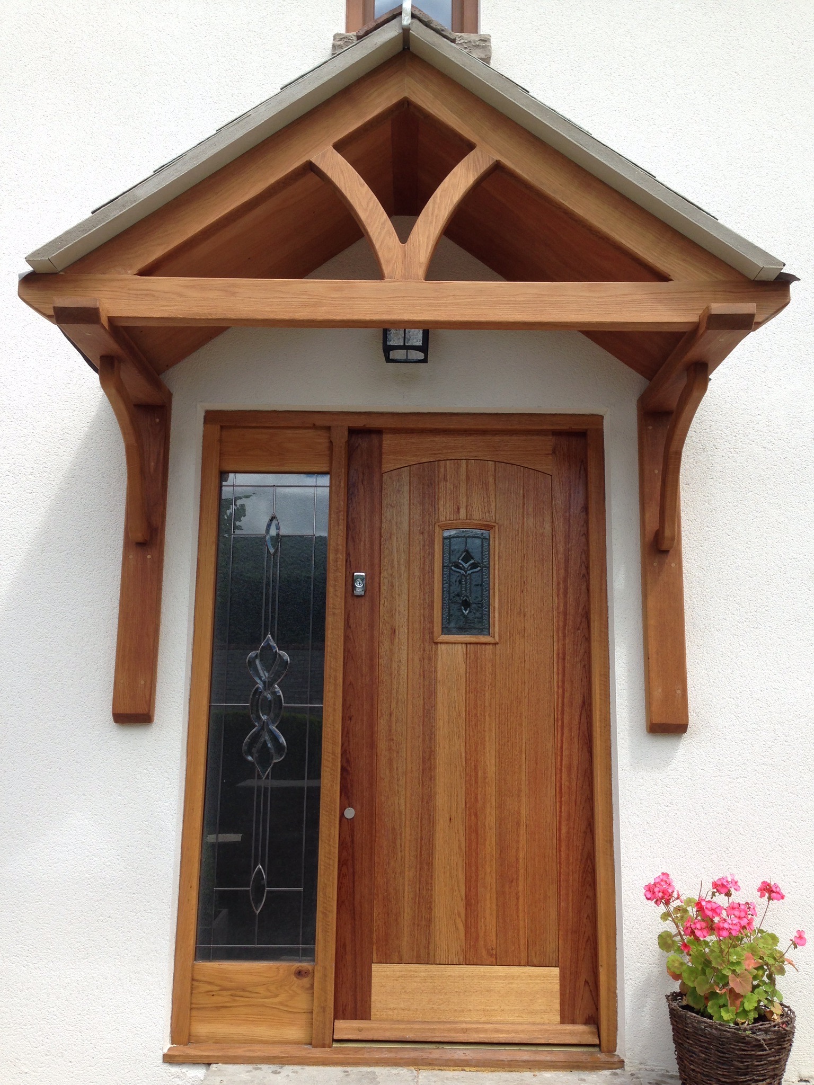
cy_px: 542
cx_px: 407
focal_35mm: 33
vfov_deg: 55.4
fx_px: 1035
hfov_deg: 42.9
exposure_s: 1/678
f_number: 2.4
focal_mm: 4.12
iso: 50
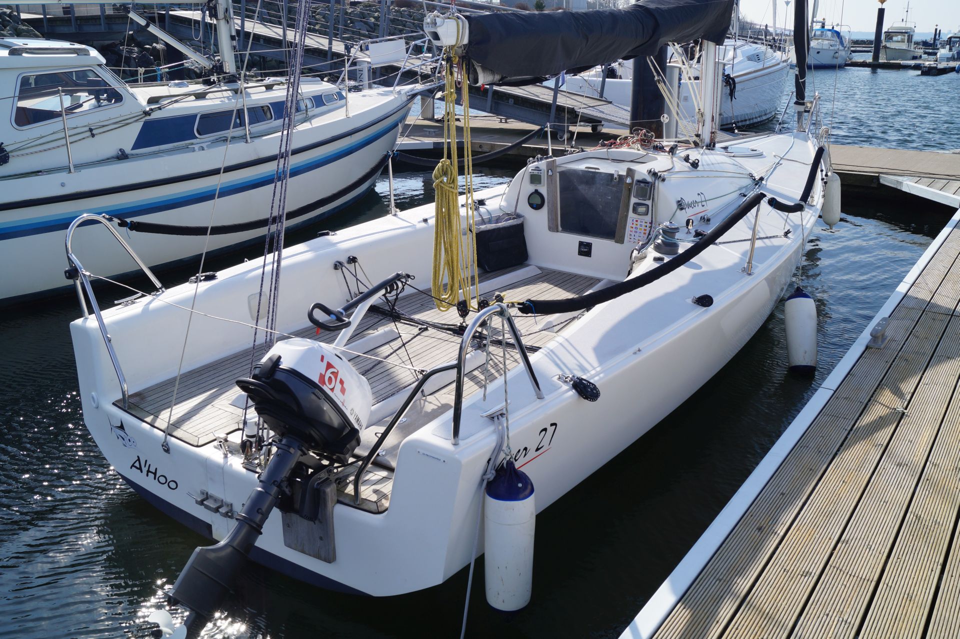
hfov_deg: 62.0
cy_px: 320
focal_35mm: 30
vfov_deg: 43.6
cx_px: 480
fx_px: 800
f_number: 10
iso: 100
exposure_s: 1/160
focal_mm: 20
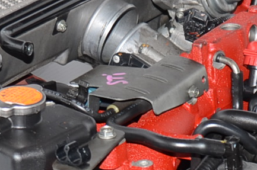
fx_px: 1461
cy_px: 278
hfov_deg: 10.1
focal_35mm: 205
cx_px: 122
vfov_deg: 6.6
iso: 100
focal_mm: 24
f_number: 3.5
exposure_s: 1/100
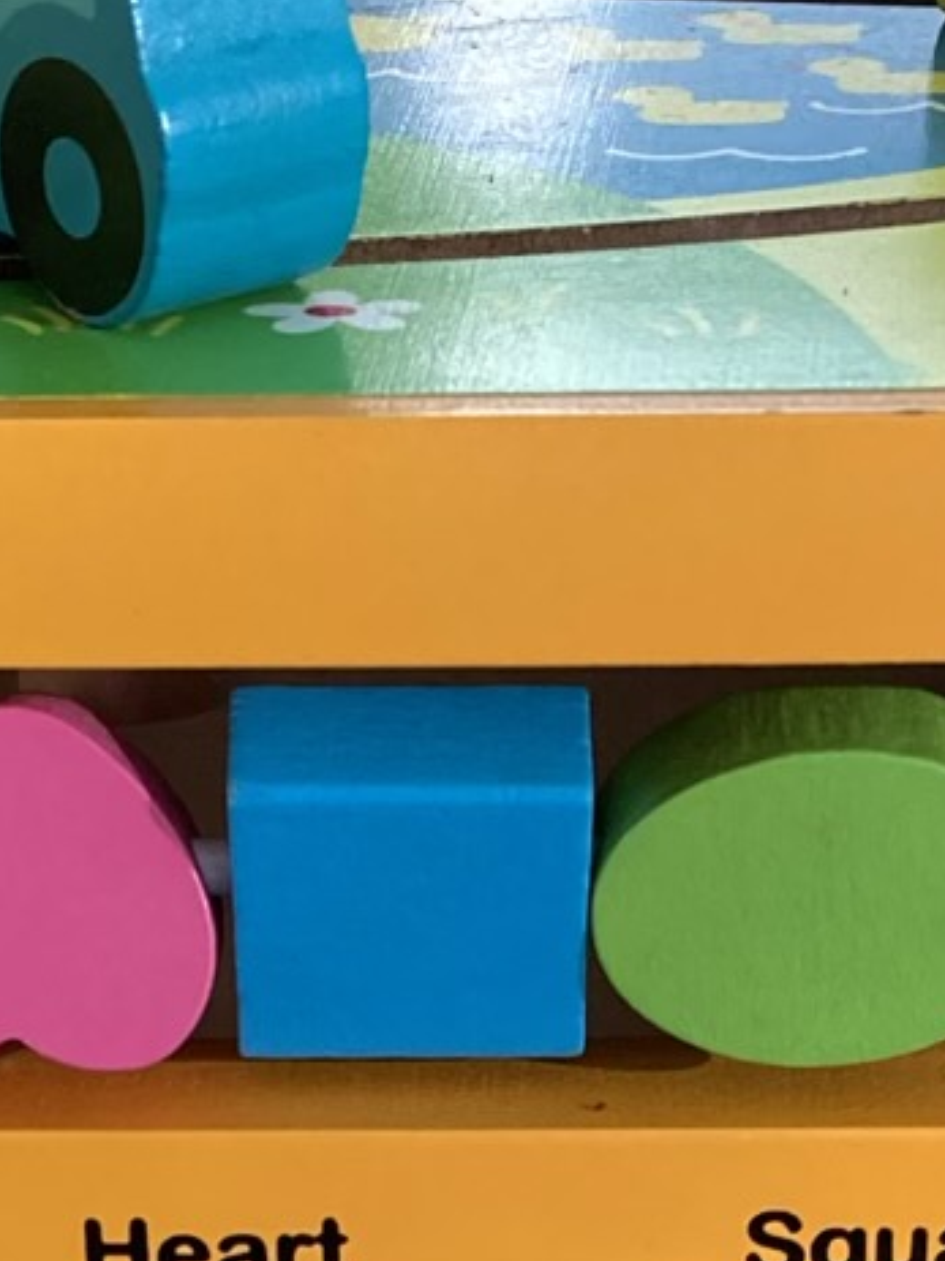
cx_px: 319
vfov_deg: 15.6
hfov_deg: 12.2
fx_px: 4406
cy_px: 1585
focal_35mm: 121
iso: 80
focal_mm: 3.99
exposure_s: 1/99
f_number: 1.8
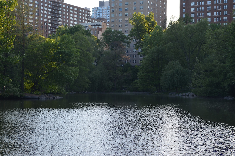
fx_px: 469
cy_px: 78
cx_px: 118
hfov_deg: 28.1
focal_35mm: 72
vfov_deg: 18.8
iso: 200
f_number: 6.3
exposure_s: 1/160
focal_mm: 48
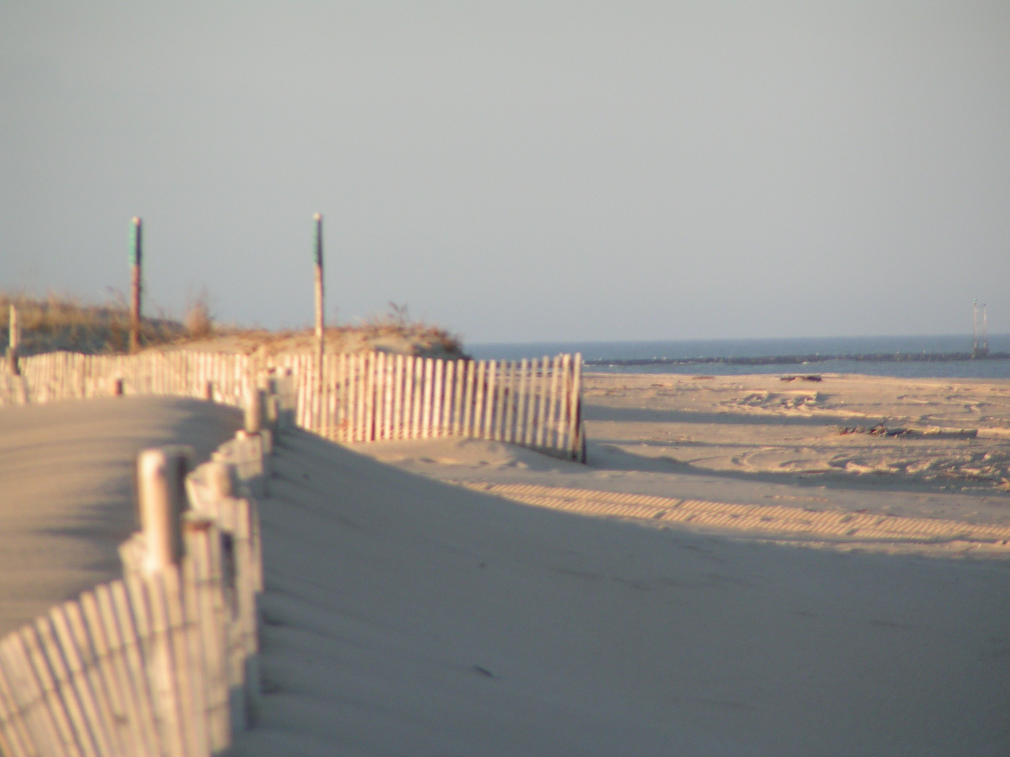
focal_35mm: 380
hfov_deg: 5.2
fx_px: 11087
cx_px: 505
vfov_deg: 3.9
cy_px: 378
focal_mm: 58
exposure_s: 1/400
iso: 50
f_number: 3.5
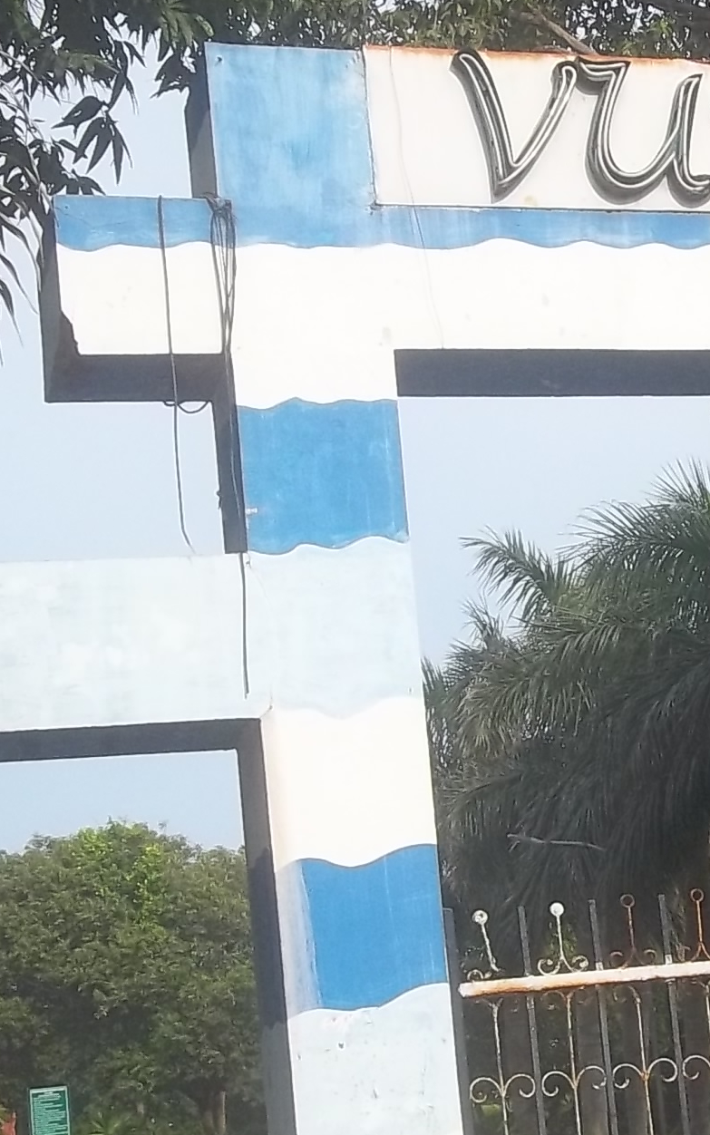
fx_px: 2414
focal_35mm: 78
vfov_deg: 26.4
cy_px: 692
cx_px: 737
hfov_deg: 16.3
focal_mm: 5.7
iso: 80
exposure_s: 1/320
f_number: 5.5
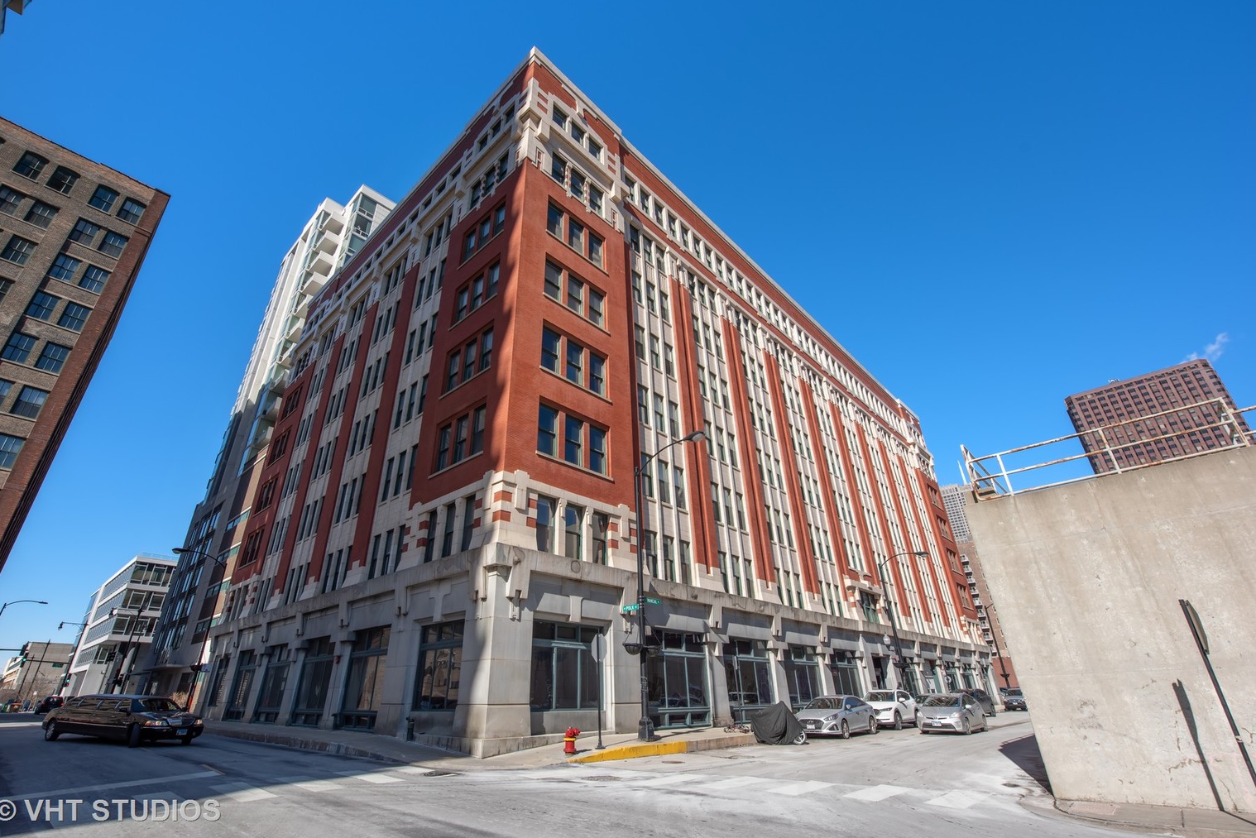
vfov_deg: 73.8
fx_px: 558
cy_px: 409
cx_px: 592
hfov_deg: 96.6
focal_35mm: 16
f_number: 8
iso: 200
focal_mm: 15
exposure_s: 1/750
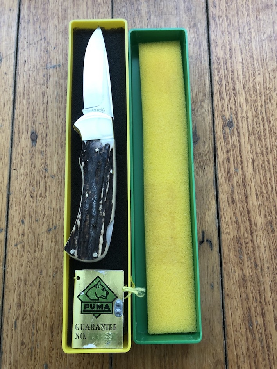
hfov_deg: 49.8
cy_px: 184
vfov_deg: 63.4
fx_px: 299
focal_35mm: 28
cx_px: 138
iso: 40
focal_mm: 3.99
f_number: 1.8
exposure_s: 1/15
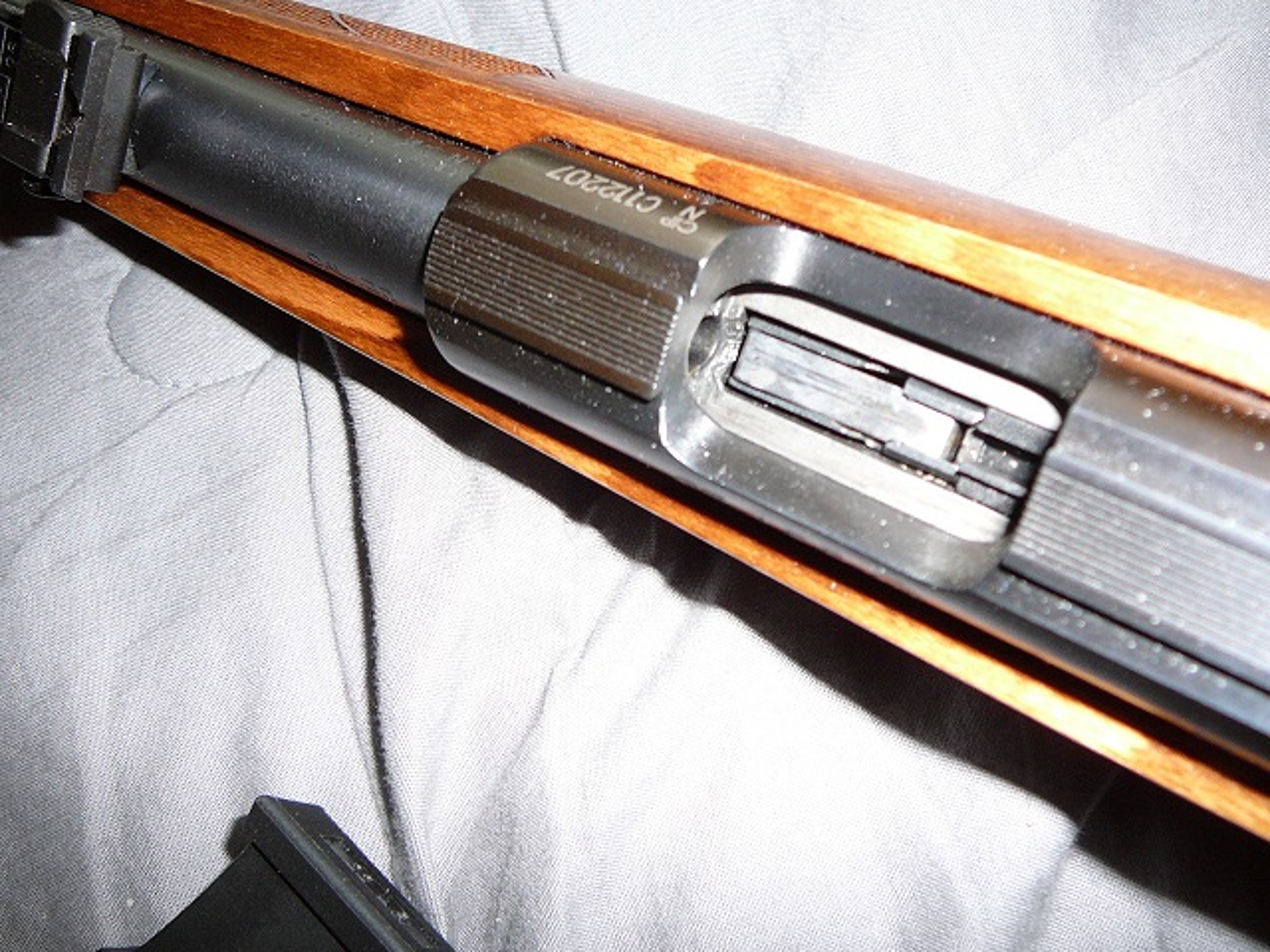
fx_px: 1284
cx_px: 635
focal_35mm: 35
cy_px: 476
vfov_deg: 40.7
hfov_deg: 52.6
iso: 100
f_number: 2.8
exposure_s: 1/30
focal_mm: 5.2
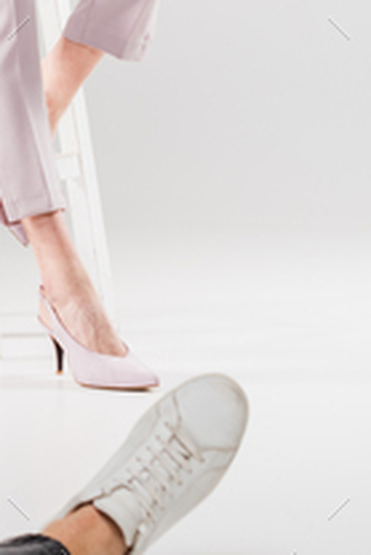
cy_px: -155
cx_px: -235
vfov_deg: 9.5
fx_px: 3271
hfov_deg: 6.4
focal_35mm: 212
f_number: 4.5
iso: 160
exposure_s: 1/200
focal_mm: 50
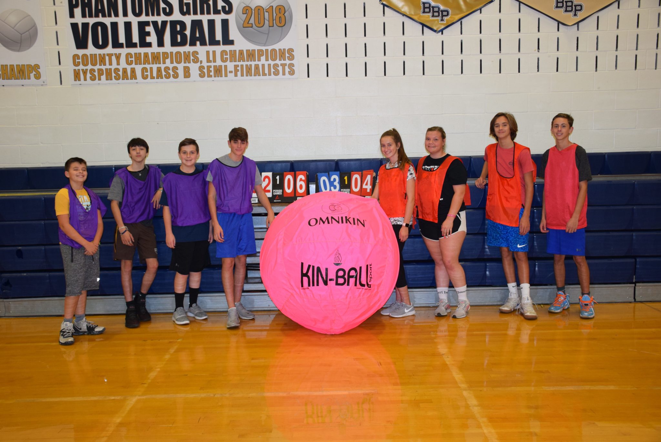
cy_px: 221
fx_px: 634
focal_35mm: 34
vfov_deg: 38.4
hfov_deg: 55.1
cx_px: 330
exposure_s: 1/80
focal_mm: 23
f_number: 4
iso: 800
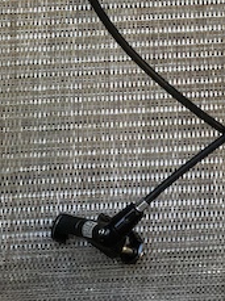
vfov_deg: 10.8
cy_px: 5
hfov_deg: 8.0
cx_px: 279
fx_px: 1582
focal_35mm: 182
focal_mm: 6
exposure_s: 1/60
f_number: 2.4
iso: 50
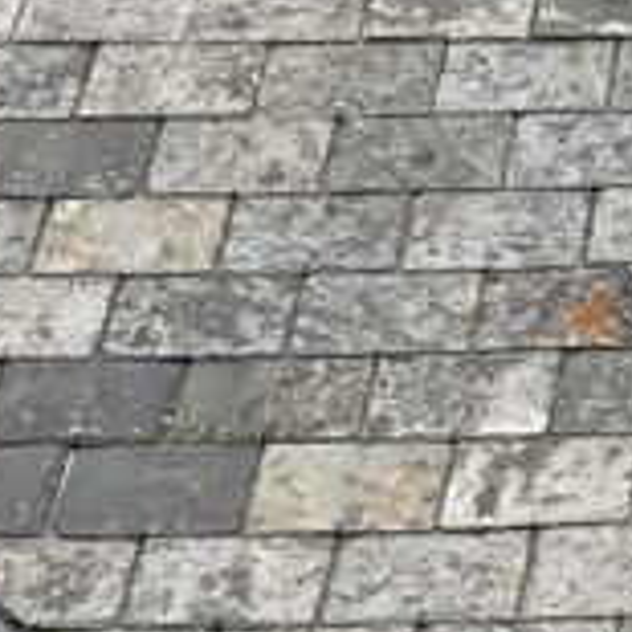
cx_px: 1374
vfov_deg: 6.9
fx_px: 5267
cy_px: 465
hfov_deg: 6.6
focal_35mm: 255
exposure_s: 1/1919
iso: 20
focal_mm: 3.99
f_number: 1.8
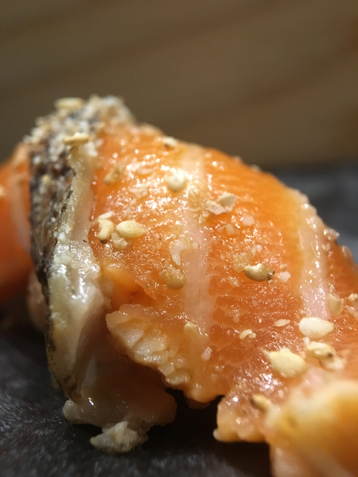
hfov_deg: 48.2
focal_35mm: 29
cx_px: 179
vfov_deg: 61.7
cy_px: 238
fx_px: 400
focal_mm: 4.15
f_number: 2.2
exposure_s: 1/15
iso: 200
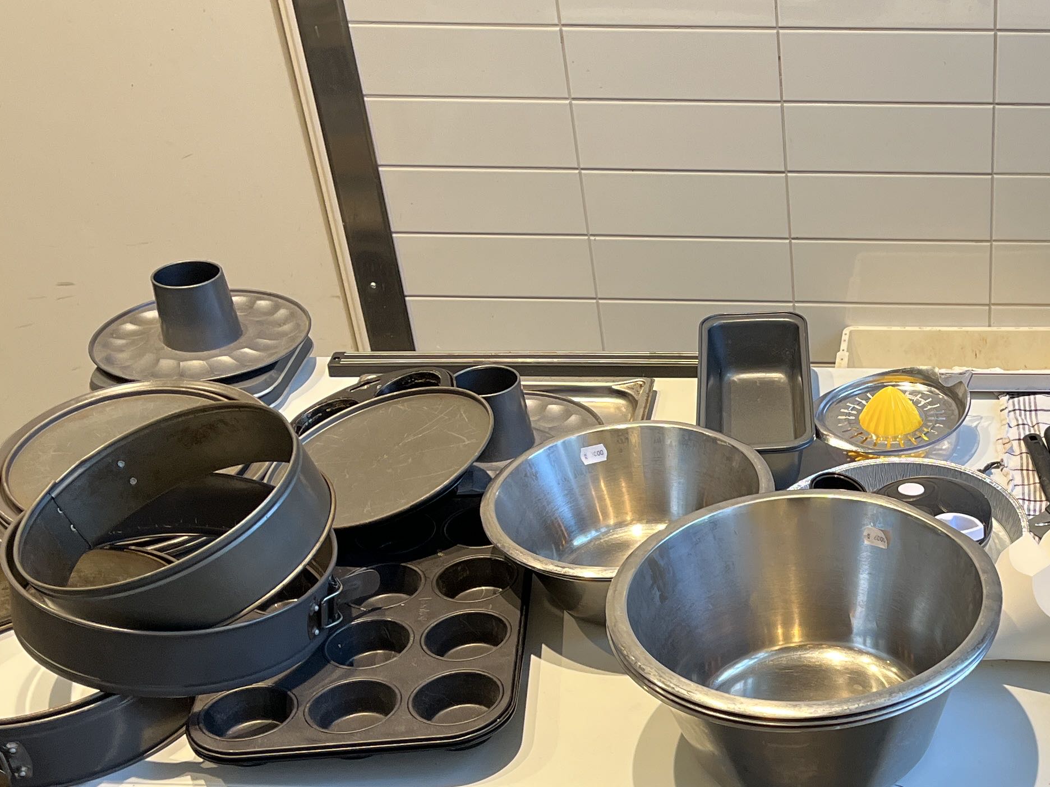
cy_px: 613
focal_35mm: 56
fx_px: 1699
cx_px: 938
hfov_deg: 32.7
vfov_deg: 25.7
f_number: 1.6
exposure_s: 1/82
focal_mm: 5.1
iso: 125
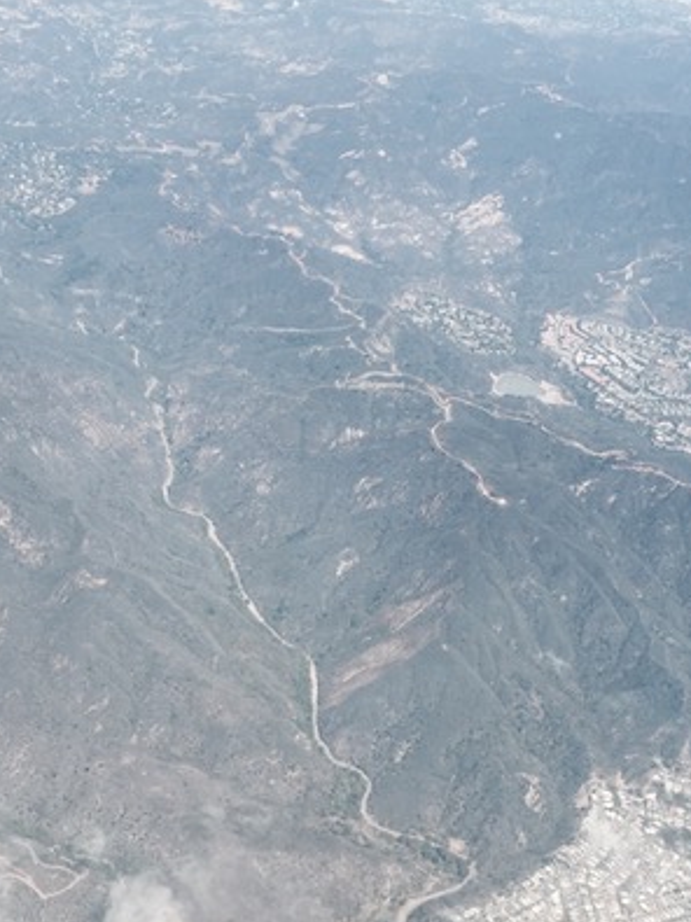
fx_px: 1252
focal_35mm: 47
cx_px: 353
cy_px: 682
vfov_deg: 39.4
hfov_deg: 30.9
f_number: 2.2
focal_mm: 4.15
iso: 32
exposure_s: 1/1199
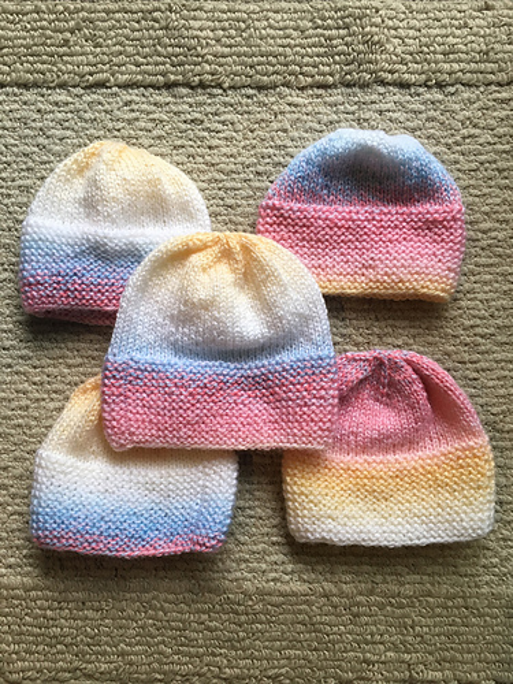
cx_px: 256
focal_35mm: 29
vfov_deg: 61.7
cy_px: 342
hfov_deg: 48.2
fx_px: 573
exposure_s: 1/30
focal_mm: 4.15
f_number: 2.2
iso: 40
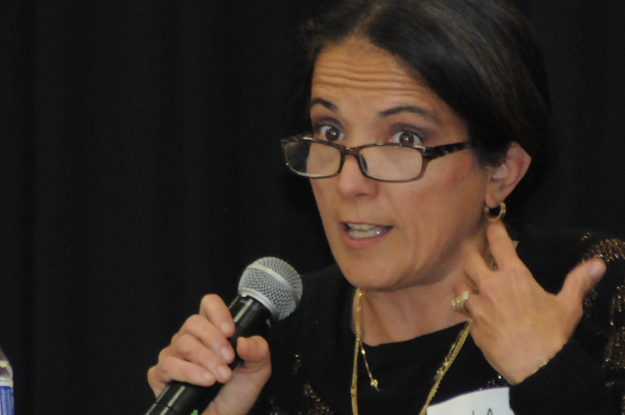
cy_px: 186
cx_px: 438
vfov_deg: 1.7
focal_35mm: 808
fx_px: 14012
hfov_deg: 2.6
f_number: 5.6
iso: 1600
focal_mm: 250
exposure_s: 1/100
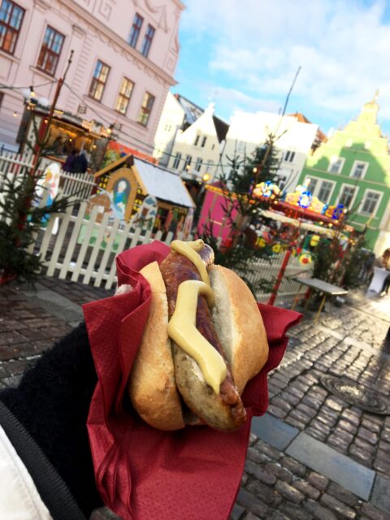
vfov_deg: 61.7
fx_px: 436
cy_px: 260
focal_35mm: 29
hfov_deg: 48.2
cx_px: 195
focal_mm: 4.15
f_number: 2.2
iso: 25
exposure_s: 1/769
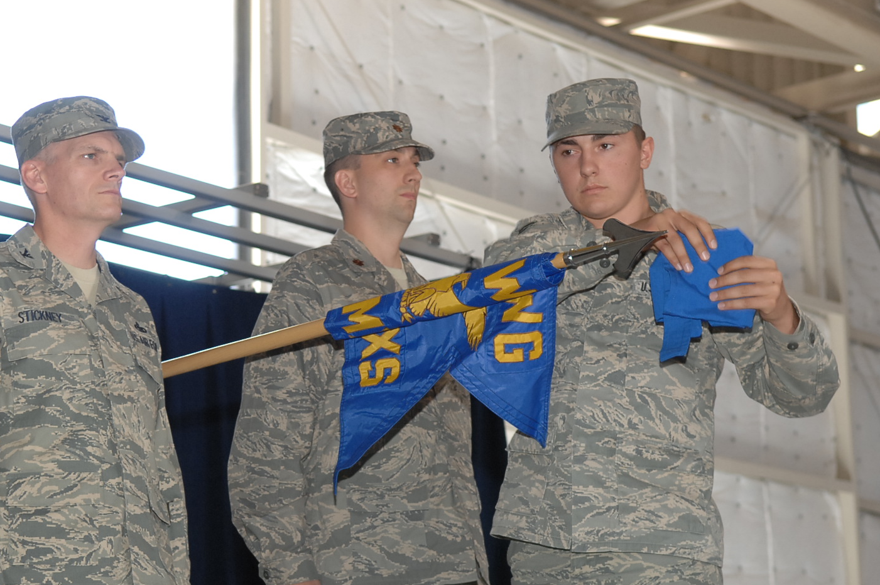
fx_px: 2466
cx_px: 289
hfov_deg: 20.2
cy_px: 375
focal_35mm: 101
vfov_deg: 13.5
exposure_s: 1/100
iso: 400
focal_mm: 44
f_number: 4
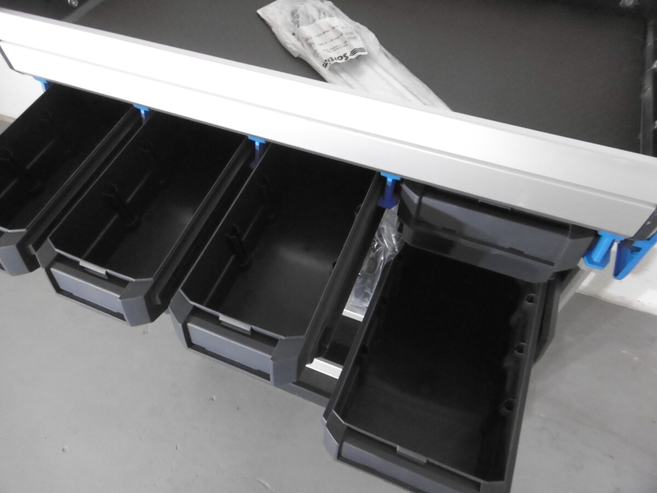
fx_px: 456
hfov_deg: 71.6
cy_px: 246
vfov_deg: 56.8
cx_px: 328
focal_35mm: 24
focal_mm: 4.3
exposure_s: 1/100
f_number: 3.1
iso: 800
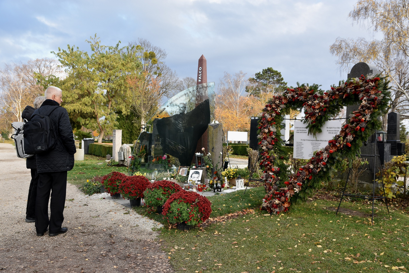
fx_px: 375
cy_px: 136
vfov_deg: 40.0
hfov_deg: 57.2
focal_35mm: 33
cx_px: 204
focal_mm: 22
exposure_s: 1/250
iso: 200
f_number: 5.6
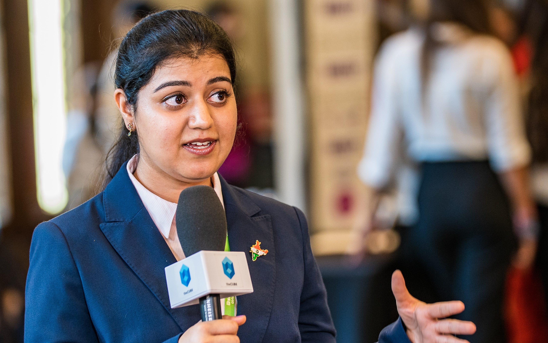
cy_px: 194
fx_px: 2673
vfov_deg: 7.3
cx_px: 258
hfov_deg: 11.7
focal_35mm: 179
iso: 640
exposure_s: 1/200
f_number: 2
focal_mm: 98
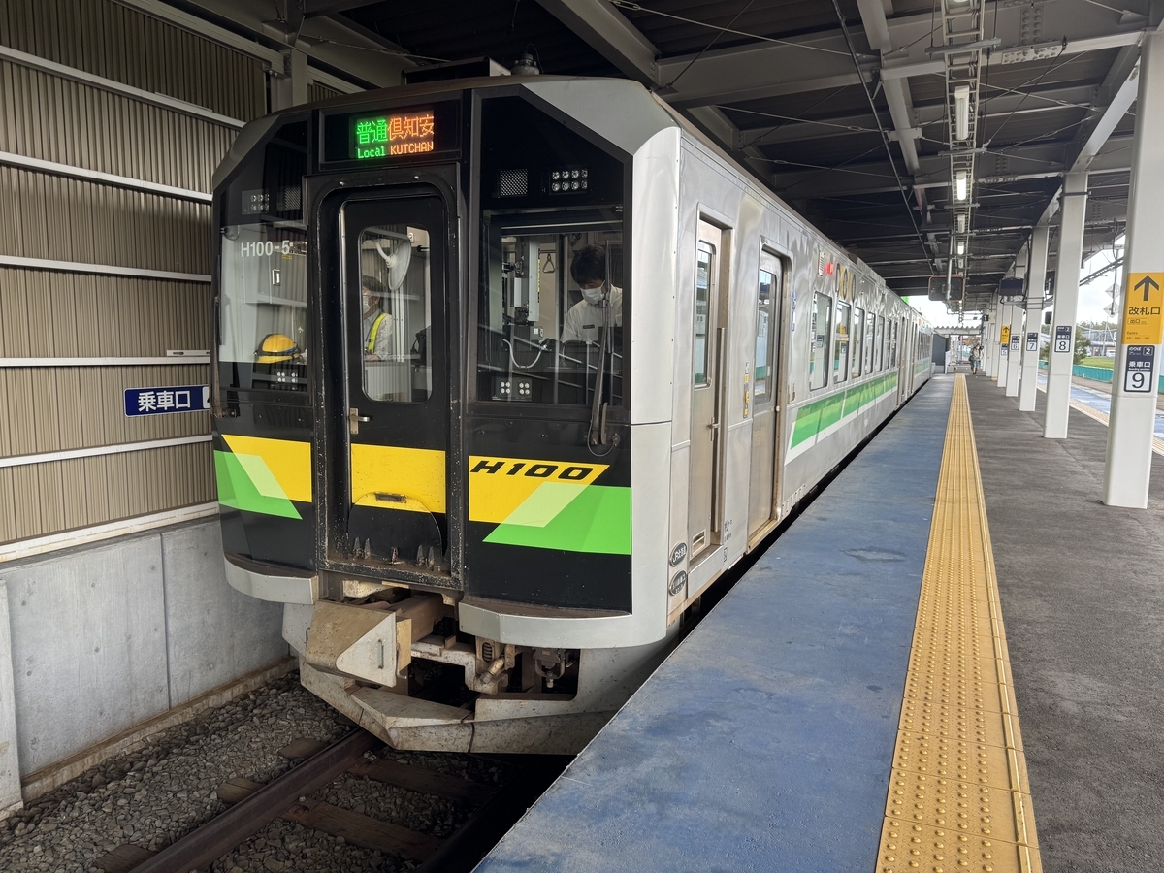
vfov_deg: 56.8
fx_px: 807
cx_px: 582
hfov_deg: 71.6
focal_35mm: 24
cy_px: 436
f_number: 1.78
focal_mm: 6.76
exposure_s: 1/121
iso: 64
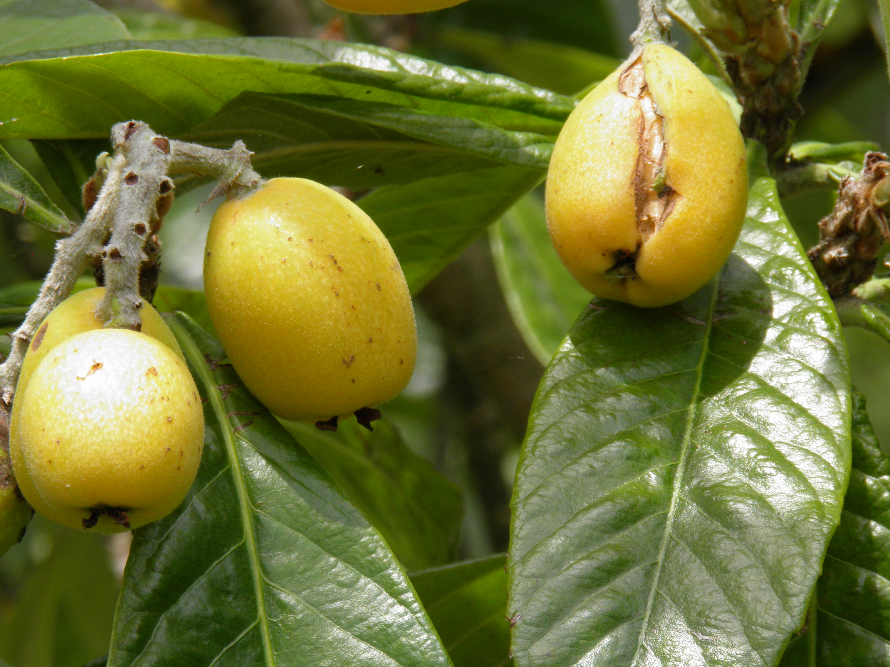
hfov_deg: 4.6
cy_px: 255
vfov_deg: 3.5
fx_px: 11029
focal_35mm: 429
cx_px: 309
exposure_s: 1/160
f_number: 5.4
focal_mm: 57.7
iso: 50
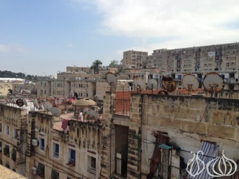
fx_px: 228
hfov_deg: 55.3
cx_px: 120
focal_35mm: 33
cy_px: 90
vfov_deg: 43.0
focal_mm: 4.13
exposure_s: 1/1466
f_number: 2.4
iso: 50
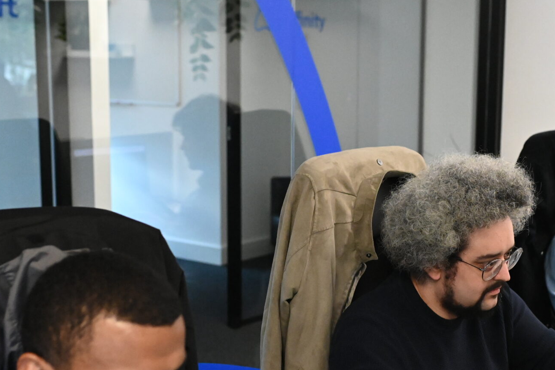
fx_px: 1064
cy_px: 233
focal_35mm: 69
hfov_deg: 29.1
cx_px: 343
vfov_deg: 19.7
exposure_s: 1/800
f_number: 3.5
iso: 10000
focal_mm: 35
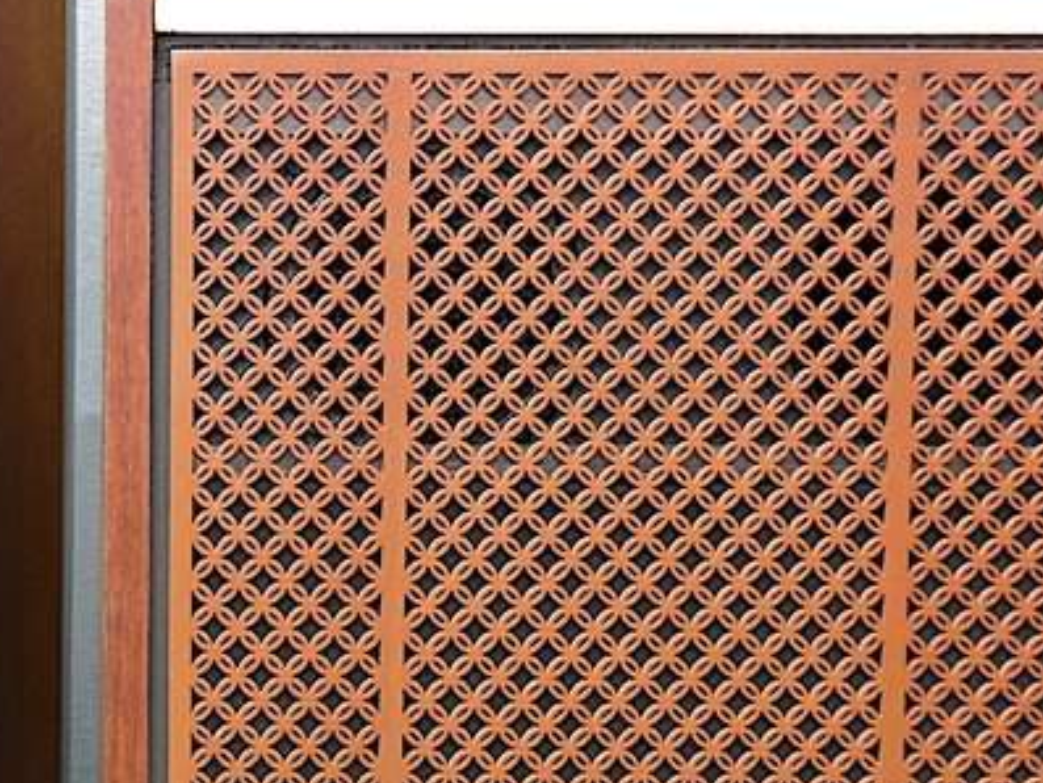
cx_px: 3
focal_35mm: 157
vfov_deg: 9.4
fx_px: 4732
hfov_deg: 12.4
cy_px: 654
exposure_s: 1/2.5
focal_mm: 11.7
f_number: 4.4
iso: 200
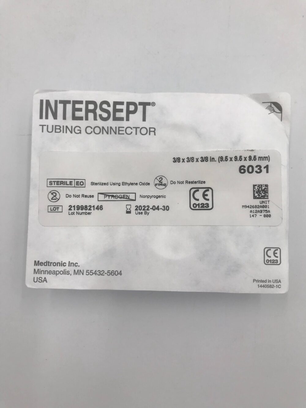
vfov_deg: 63.4
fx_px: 330
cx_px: 153
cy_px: 204
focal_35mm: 28
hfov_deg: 49.8
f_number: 1.8
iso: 20
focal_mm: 3.99
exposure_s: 1/253
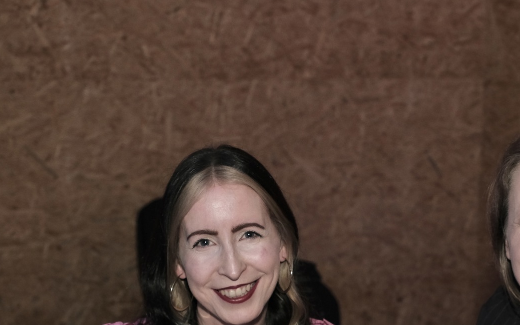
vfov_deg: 13.7
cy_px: 312
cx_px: 387
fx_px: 1332
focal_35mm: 94
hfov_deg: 21.9
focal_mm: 33
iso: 800
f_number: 3.2
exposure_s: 1/50
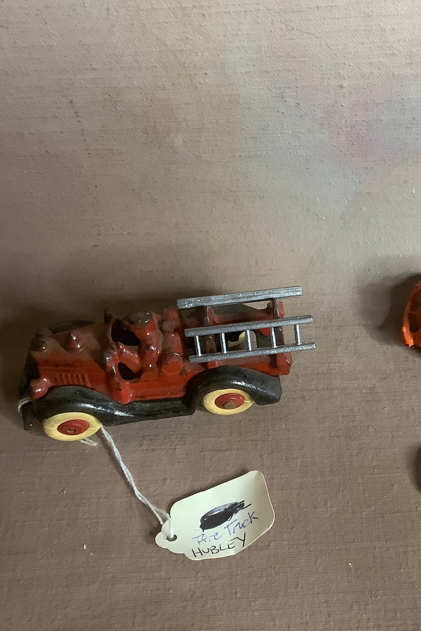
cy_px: 313
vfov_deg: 44.5
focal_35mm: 44
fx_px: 772
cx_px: 361
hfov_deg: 29.5
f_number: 2.4
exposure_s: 1/60
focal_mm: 3.3
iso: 200
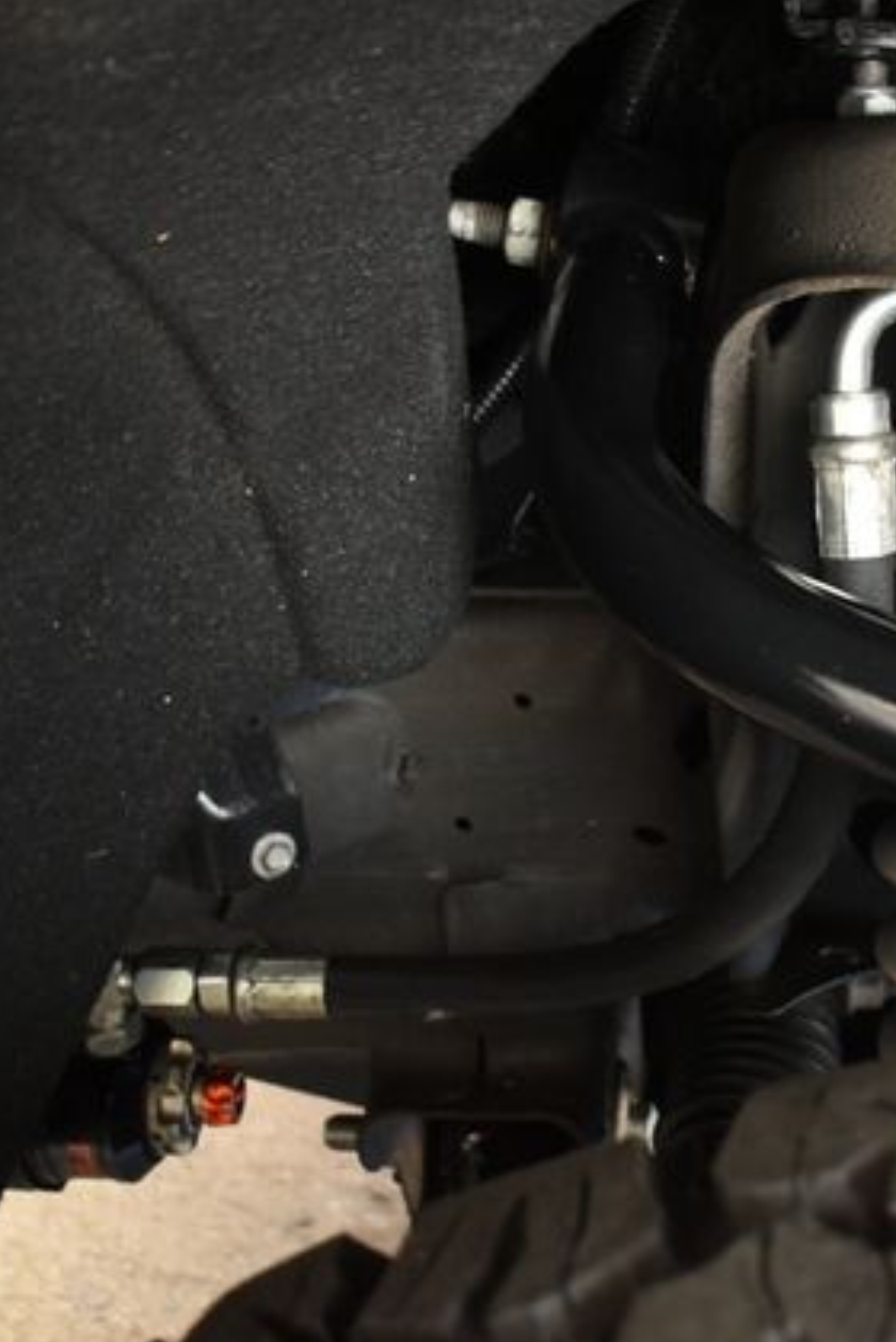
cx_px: 832
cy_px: 682
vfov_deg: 36.2
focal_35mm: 55
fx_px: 2050
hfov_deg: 23.9
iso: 800
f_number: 3.8
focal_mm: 24
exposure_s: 1/2.5
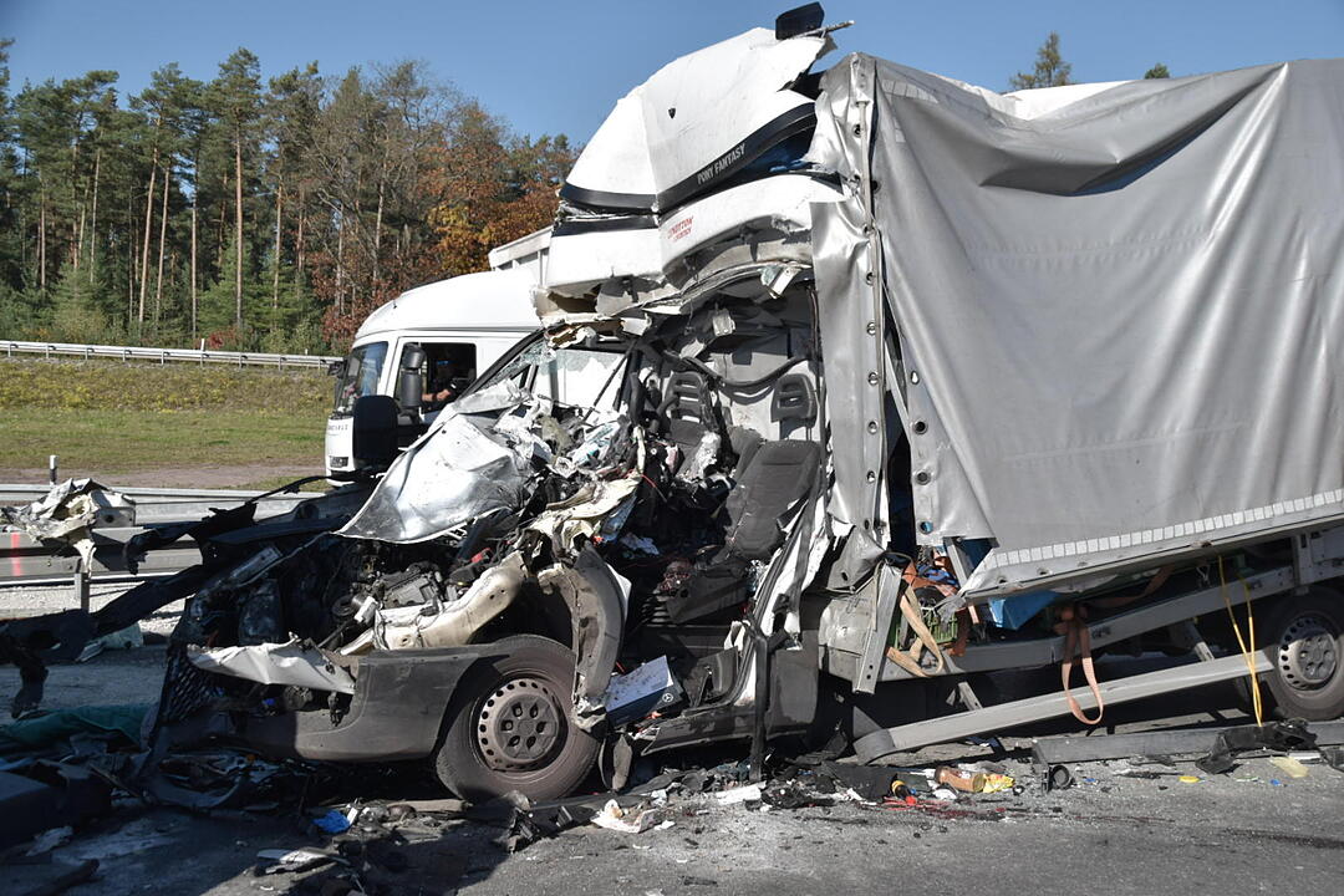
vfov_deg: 34.2
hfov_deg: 49.6
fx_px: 1456
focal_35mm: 39
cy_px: 448
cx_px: 672
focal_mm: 26
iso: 100
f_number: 9
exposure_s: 1/320
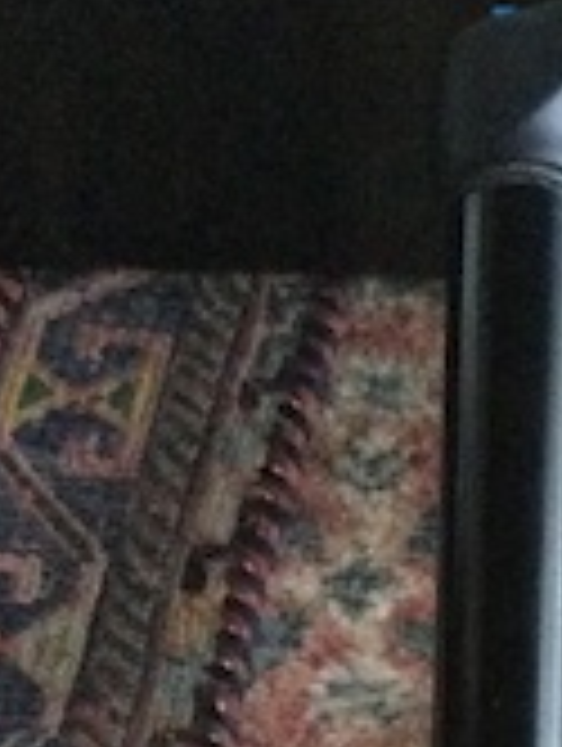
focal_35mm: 149
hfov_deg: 9.4
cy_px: 1256
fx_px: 3217
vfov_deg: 12.3
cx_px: 1084
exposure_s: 1/17
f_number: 2.4
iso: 500
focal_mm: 3.3
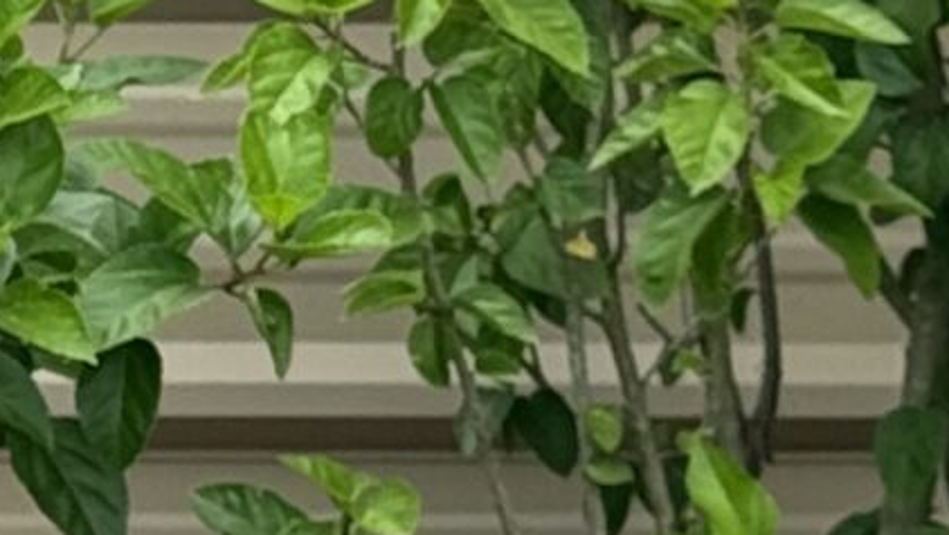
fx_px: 7982
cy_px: -522
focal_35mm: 317
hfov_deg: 6.3
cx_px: -1887
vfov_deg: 3.8
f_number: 1.78
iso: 64
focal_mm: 6.76
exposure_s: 1/1133
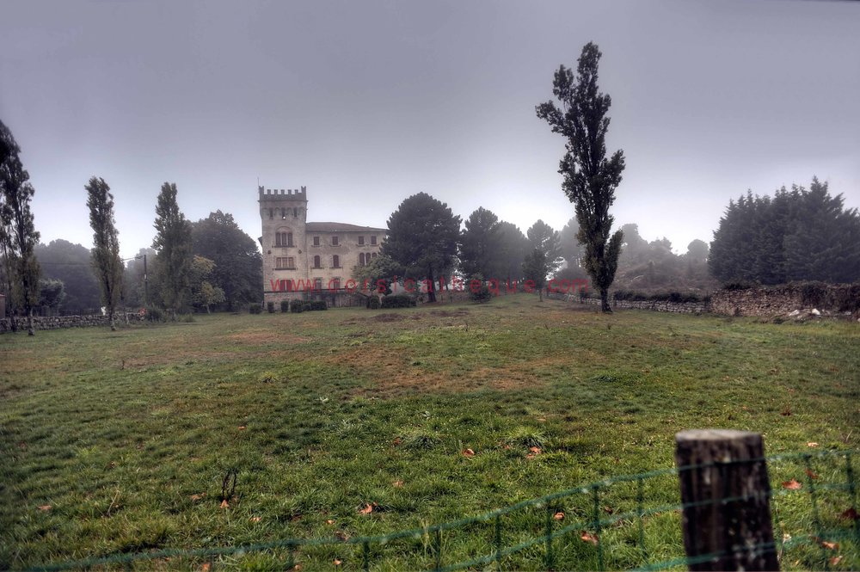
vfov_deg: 61.8
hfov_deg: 84.0
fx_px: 477
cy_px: 286
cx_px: 430
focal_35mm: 20
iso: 200
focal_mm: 20
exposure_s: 1/320
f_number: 4
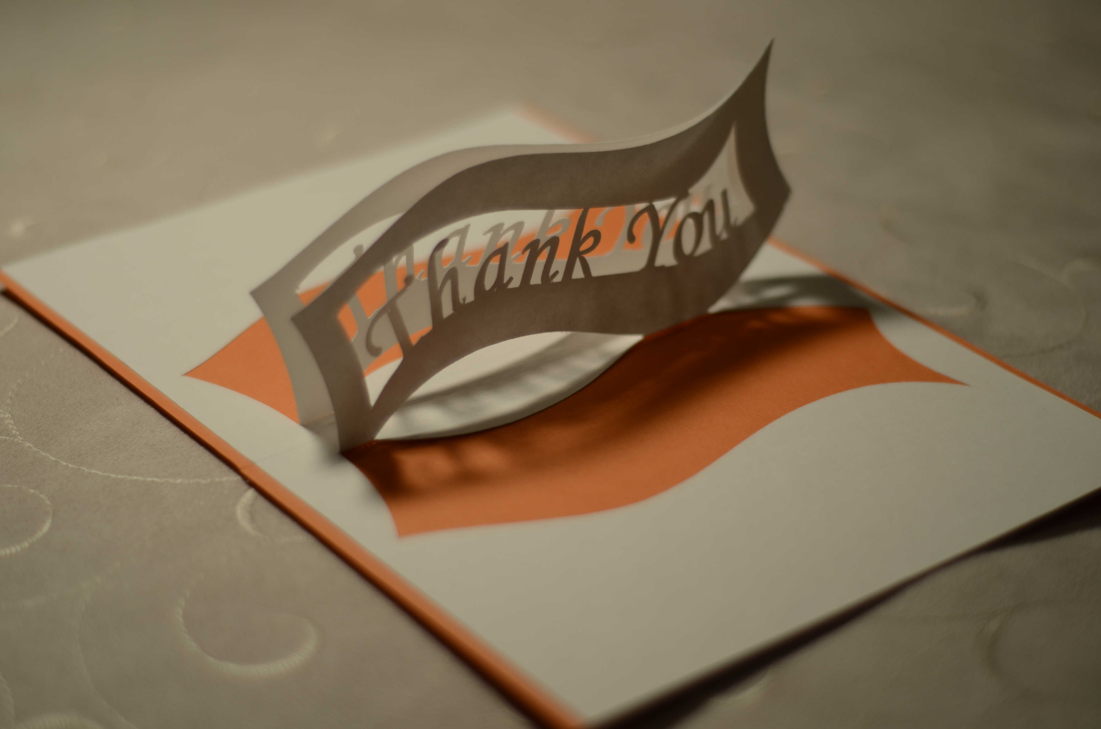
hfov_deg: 27.0
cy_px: 364
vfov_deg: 18.1
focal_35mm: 75
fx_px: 2289
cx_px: 550
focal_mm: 50
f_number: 1.8
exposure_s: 1/250
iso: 200
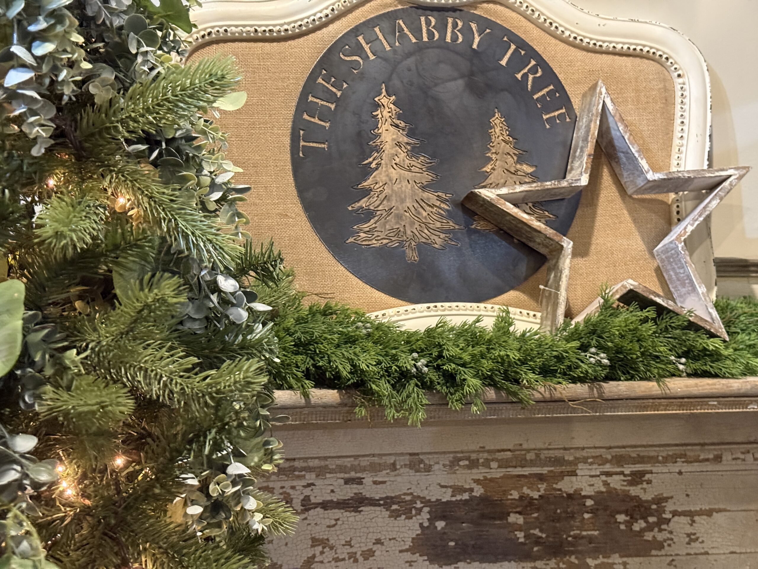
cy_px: 284
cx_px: 379
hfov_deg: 39.7
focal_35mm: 48
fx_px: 1051
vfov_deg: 30.3
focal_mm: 6.76
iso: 640
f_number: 1.78
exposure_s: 1/30
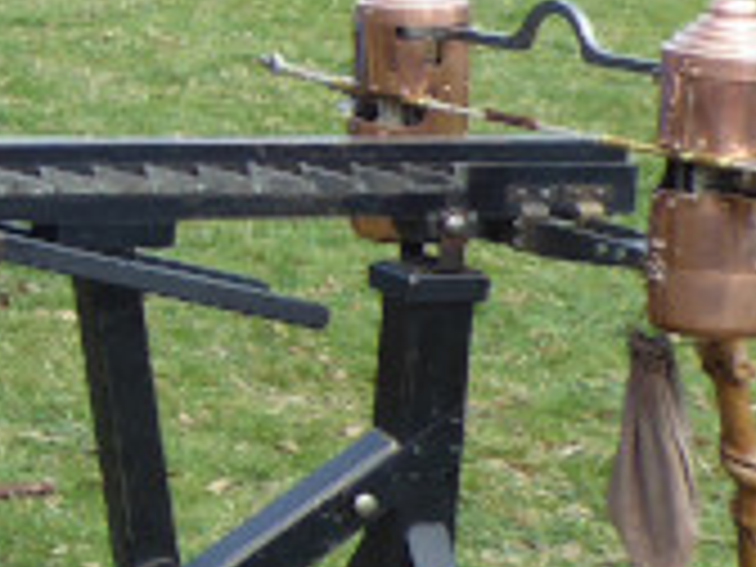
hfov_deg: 12.5
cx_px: -792
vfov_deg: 10.7
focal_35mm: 138
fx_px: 3014
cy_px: 40
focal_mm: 5
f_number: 3.5
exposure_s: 1/250
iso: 80
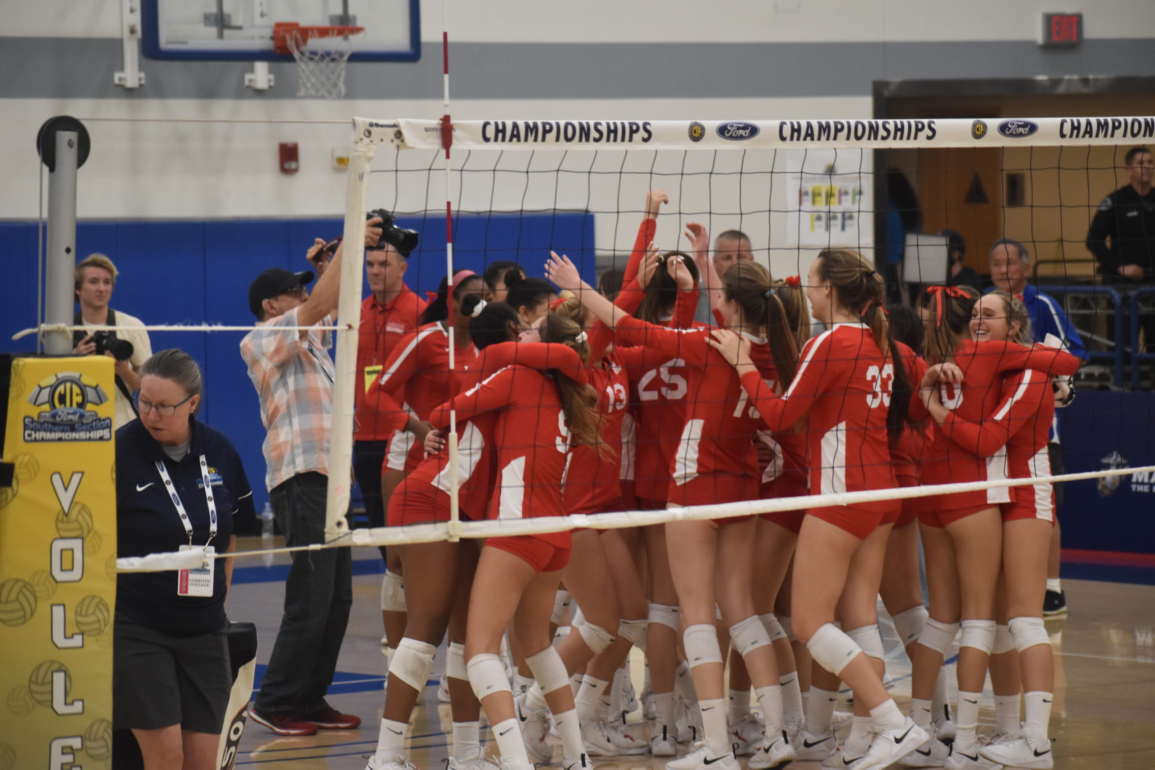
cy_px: 385
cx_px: 578
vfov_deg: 7.9
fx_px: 5582
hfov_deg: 11.8
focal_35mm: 174
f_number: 4.8
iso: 1250
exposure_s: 1/250
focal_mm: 116
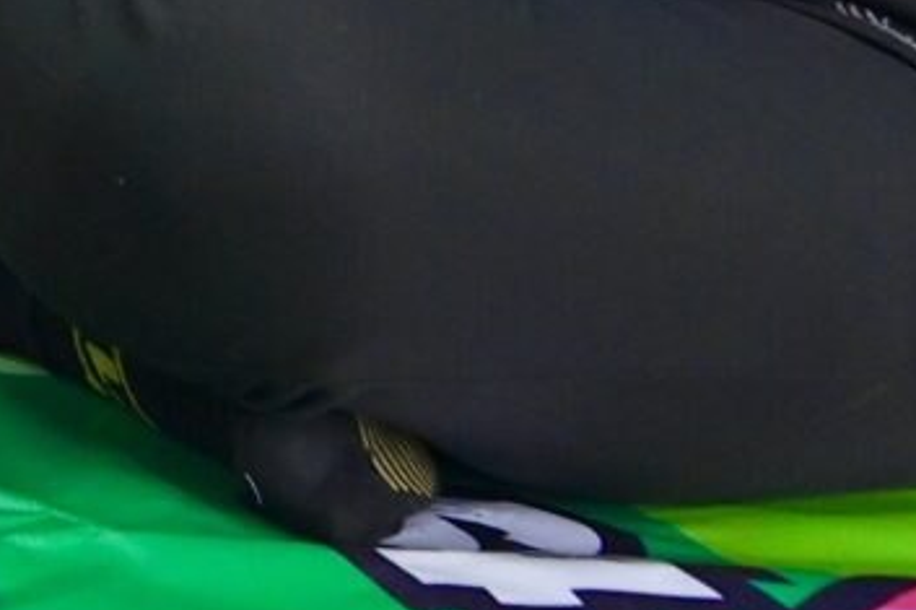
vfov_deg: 18.0
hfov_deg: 24.2
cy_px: -474
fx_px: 1551
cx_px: -524
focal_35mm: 61
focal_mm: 14
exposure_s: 1/160
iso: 3200
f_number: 4
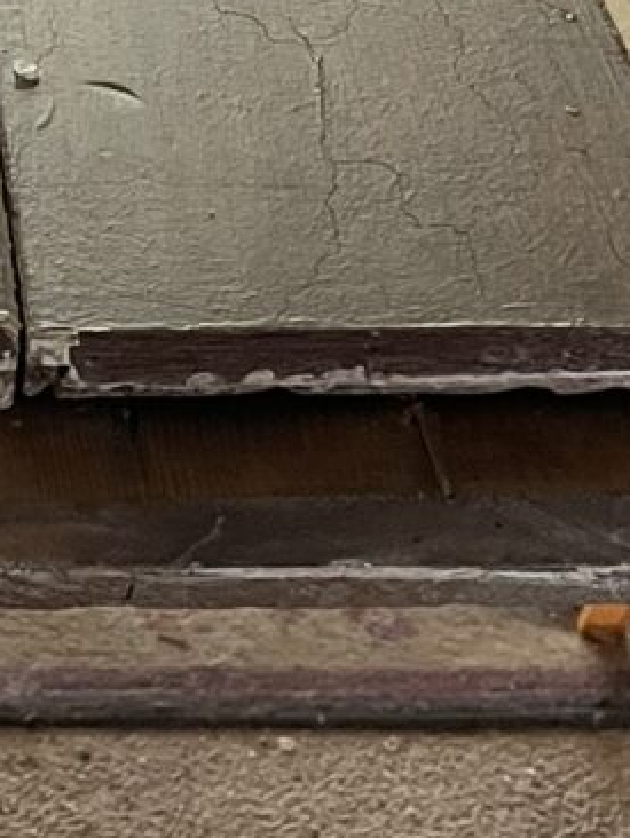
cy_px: 268
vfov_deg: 18.0
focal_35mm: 109
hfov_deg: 13.0
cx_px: -241
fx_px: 2642
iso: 500
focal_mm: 4.2
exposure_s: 1/40
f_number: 1.6
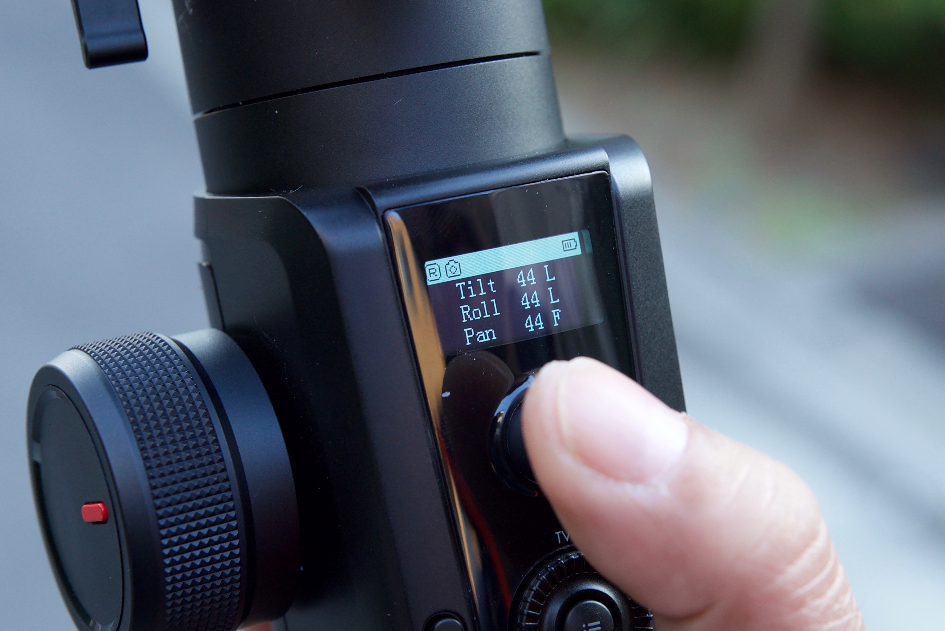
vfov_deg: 13.1
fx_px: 2757
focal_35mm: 105
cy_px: 316
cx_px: 472
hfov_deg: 19.4
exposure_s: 1/50
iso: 800
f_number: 6.3
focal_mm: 70
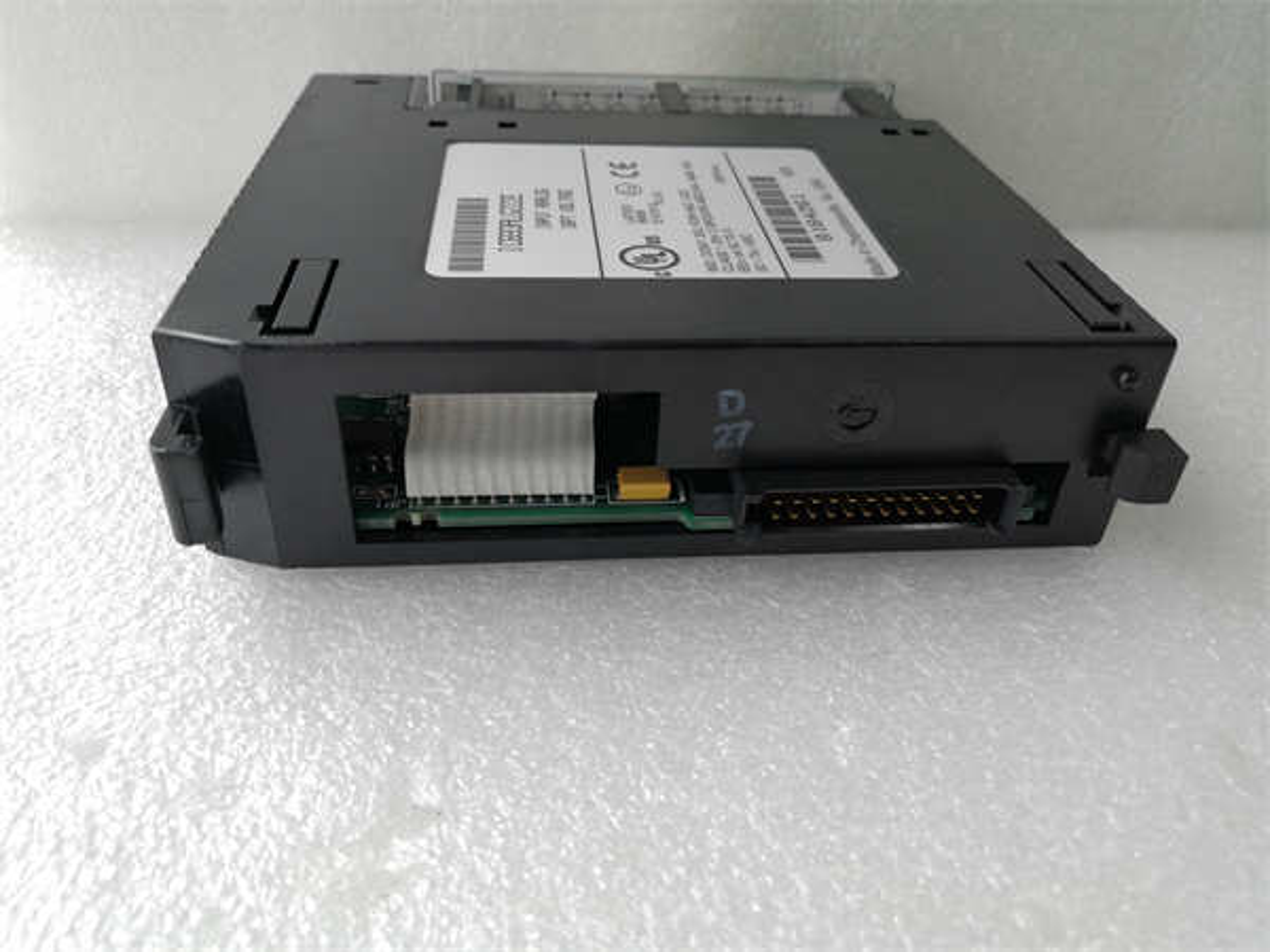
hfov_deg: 65.3
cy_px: 476
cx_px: 635
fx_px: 991
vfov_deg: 51.4
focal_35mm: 27
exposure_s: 1/100
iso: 64
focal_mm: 3.95
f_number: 1.8
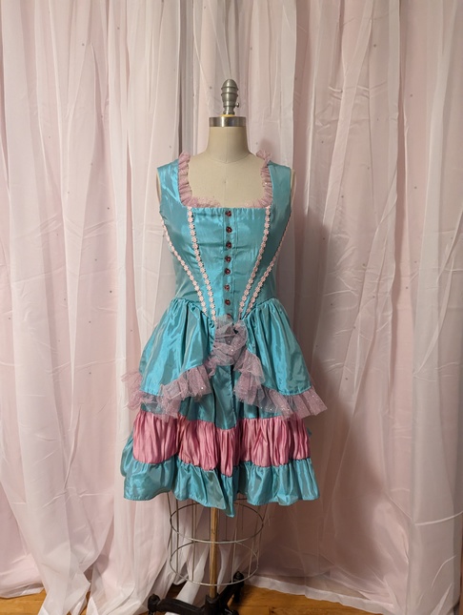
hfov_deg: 57.0
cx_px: 232
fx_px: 427
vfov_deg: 71.5
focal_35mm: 24
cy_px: 308
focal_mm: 6.81
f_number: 1.85
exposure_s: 1/120
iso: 2619
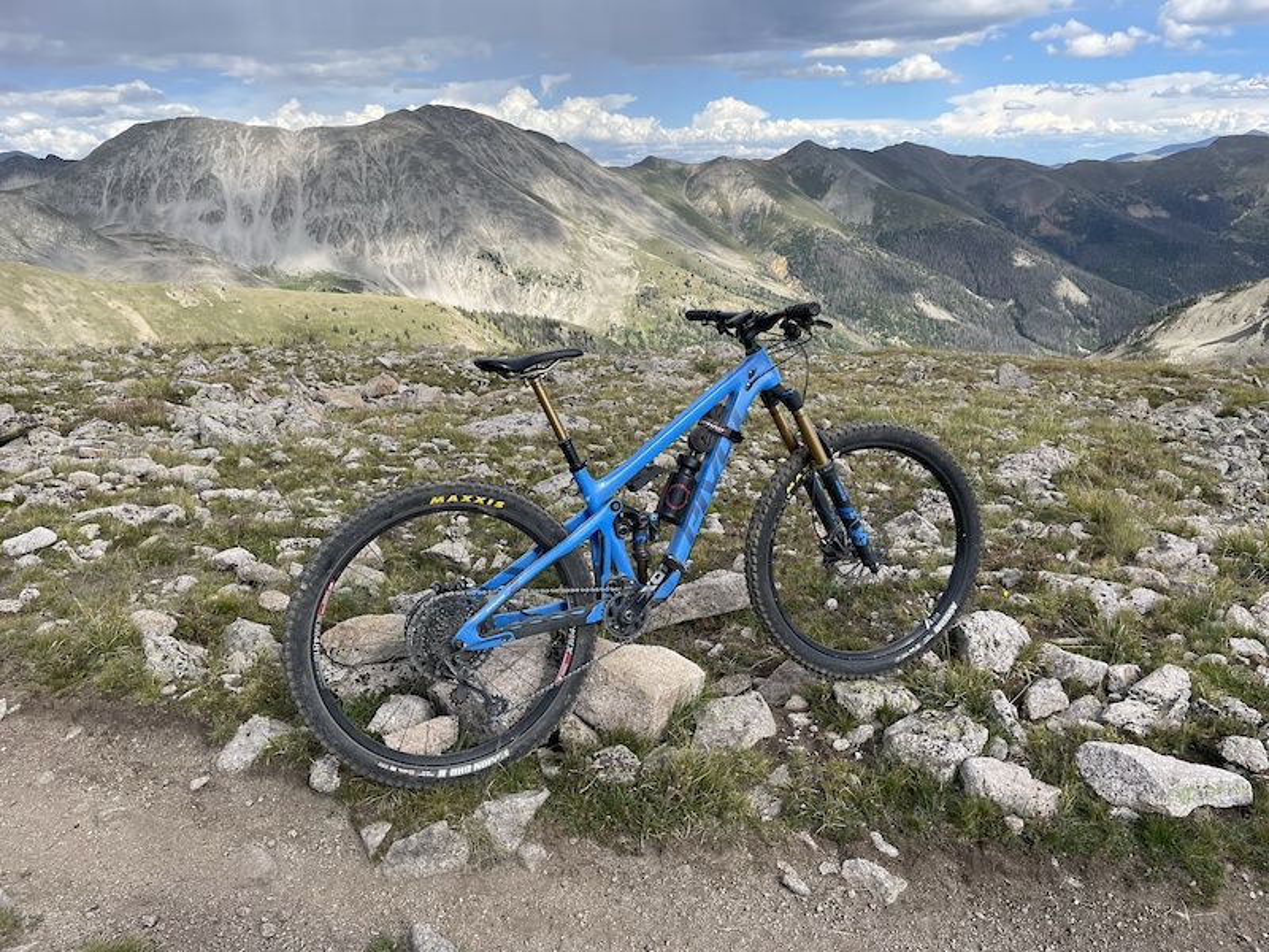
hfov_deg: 67.3
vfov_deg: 53.1
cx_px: 634
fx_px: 953
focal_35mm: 26
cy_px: 476
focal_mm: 4.2
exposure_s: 1/2257
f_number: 1.6
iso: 32
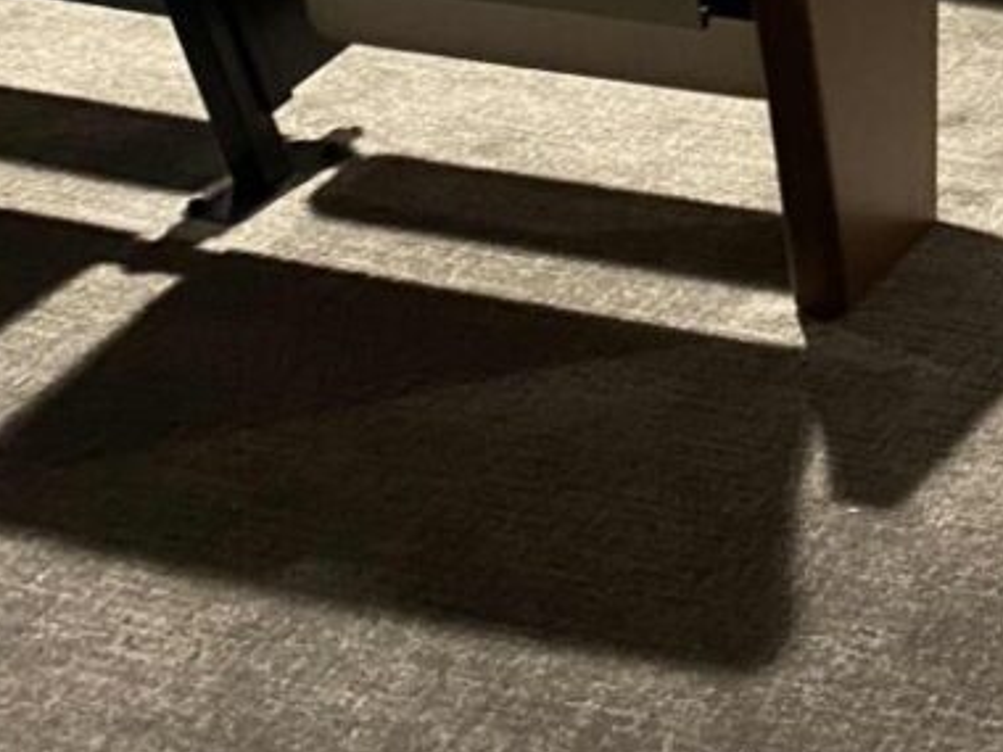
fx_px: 3042
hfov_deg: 17.7
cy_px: -755
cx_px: 1246
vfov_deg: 12.4
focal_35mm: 105
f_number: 1.8
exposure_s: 1/60
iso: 320
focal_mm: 4.25
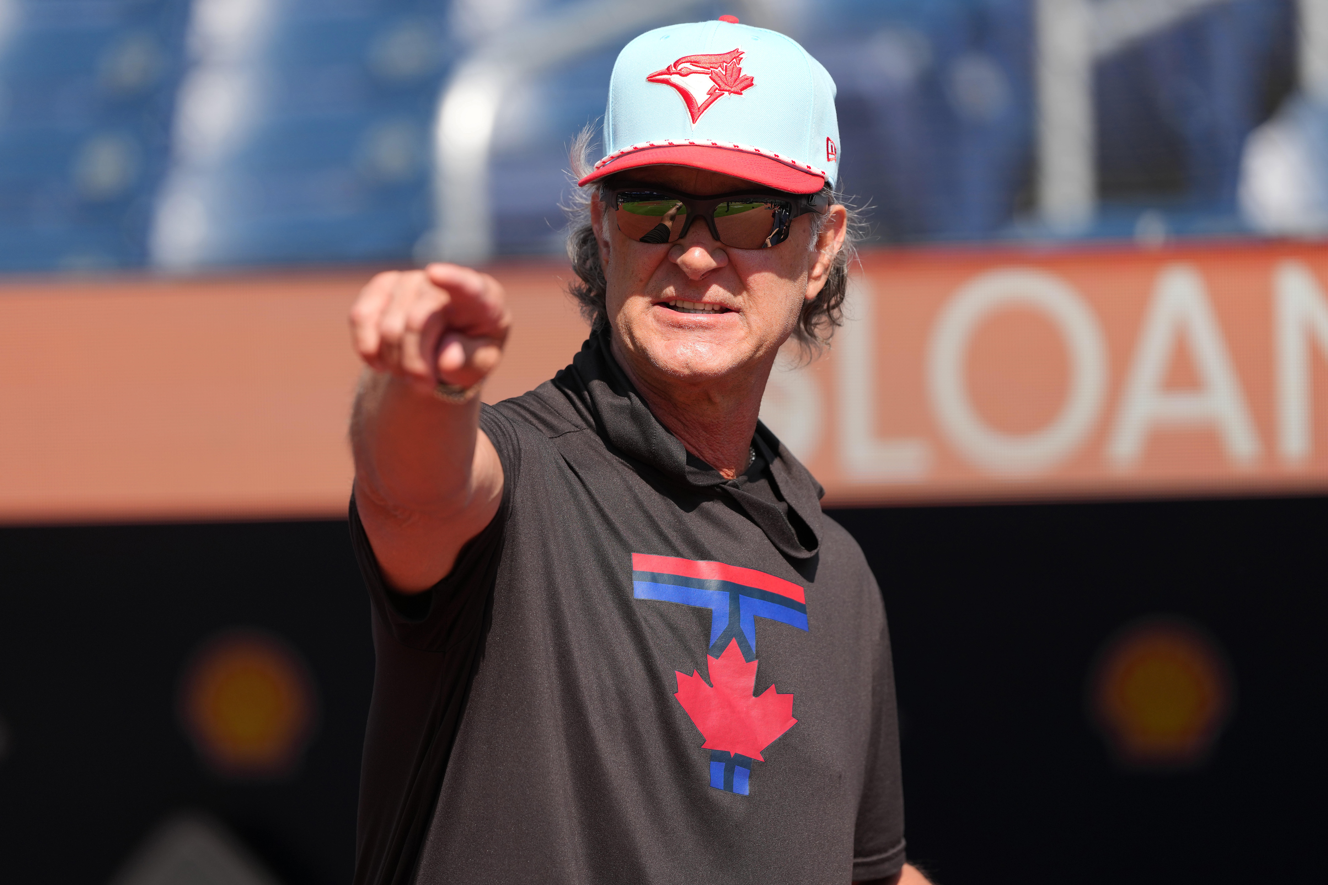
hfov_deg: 6.9
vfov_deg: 4.6
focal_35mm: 300
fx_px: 11066
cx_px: 664
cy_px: 442
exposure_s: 1/2500
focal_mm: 300
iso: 400
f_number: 3.2
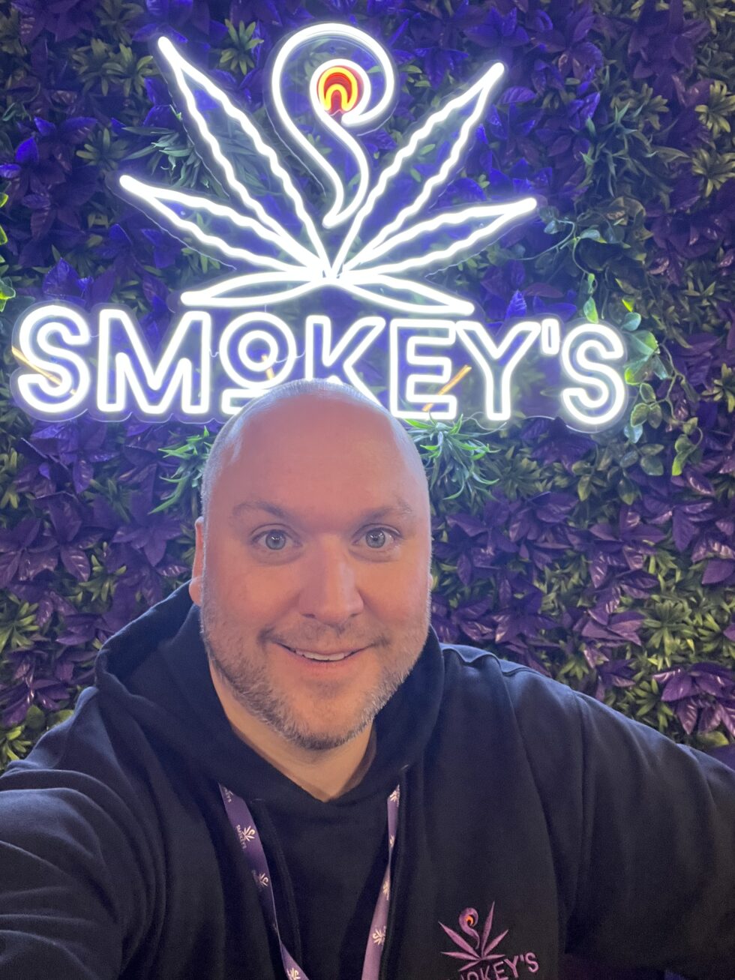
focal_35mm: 30
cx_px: 368
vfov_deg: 60.0
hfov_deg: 46.8
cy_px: 490
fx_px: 849
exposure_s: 1/55
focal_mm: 2.71
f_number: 2.2
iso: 320
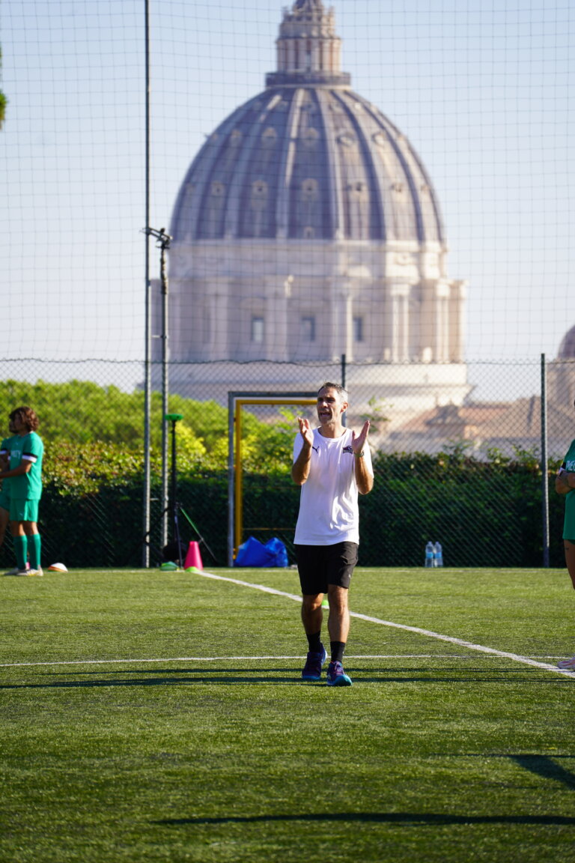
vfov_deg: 10.7
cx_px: 288
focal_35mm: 192
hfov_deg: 7.2
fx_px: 4600
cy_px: 432
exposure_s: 1/250
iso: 100
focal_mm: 192
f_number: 5.6
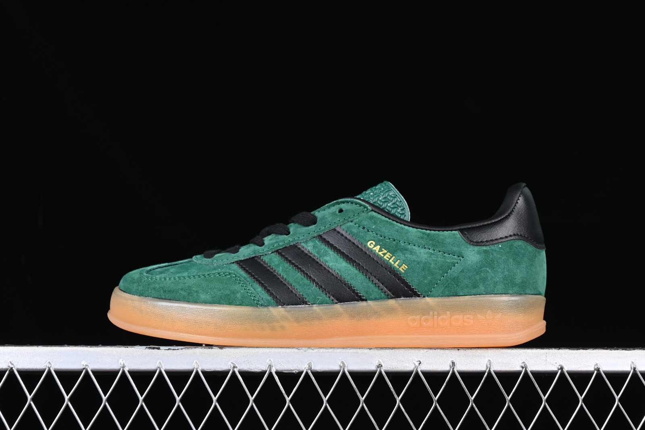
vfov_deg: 18.2
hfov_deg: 27.0
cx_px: 322
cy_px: 215
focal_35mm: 75
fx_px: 1343
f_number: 7.1
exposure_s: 1/60
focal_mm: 50
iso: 160
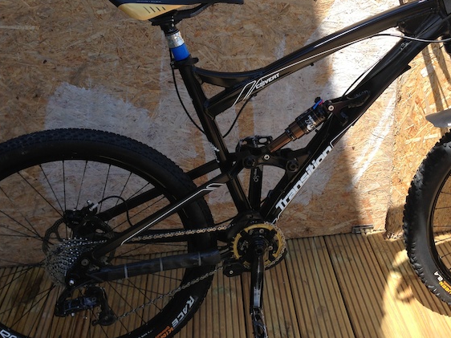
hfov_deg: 40.4
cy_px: 101
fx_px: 612
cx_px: 258
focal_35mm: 47
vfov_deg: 30.5
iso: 50
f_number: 2.4
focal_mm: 4.13
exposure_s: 1/565
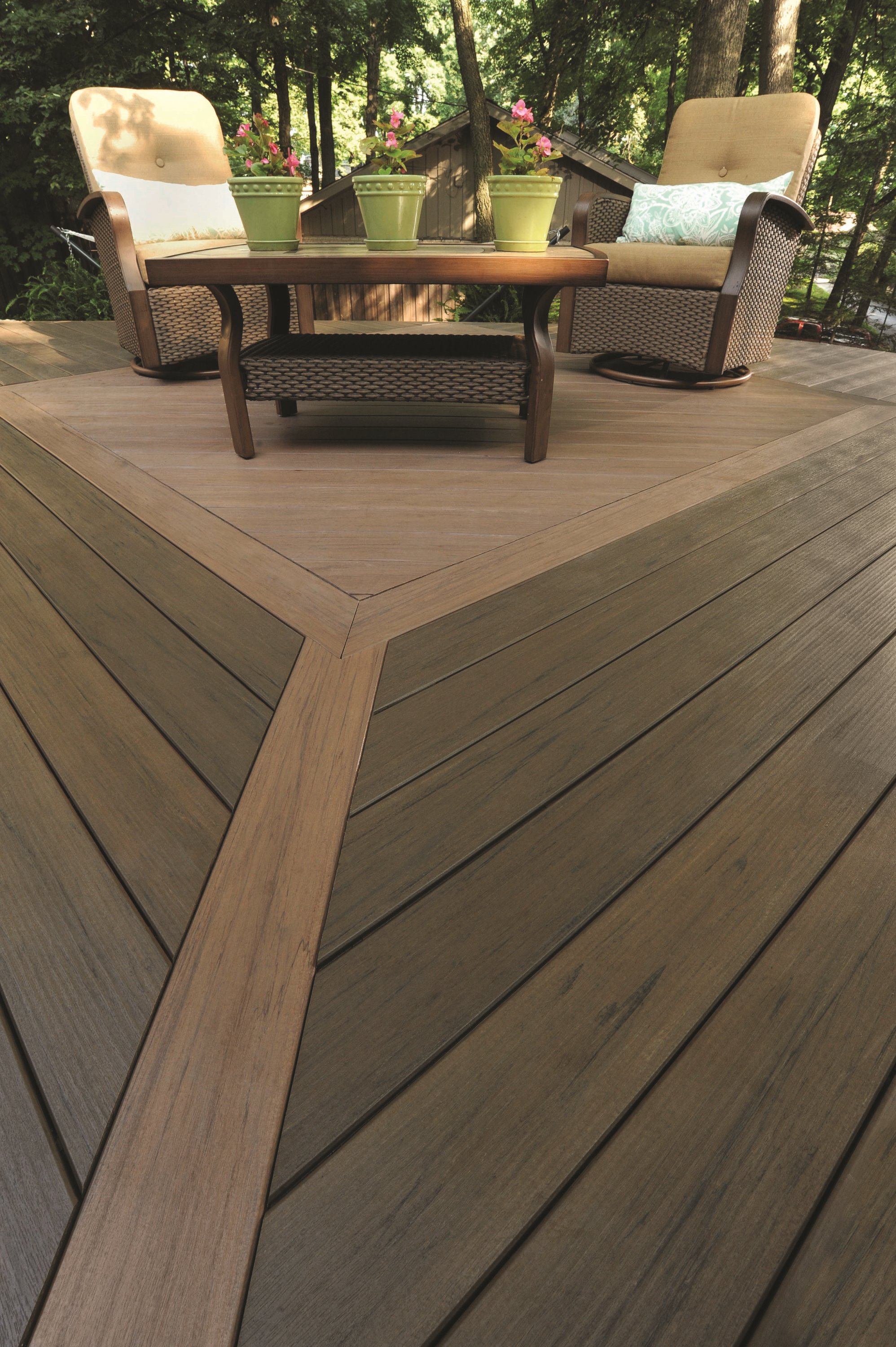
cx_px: 448
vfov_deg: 90.0
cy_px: 674
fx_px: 673
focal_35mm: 18
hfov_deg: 67.3
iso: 800
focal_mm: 18
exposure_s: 1/30
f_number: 16
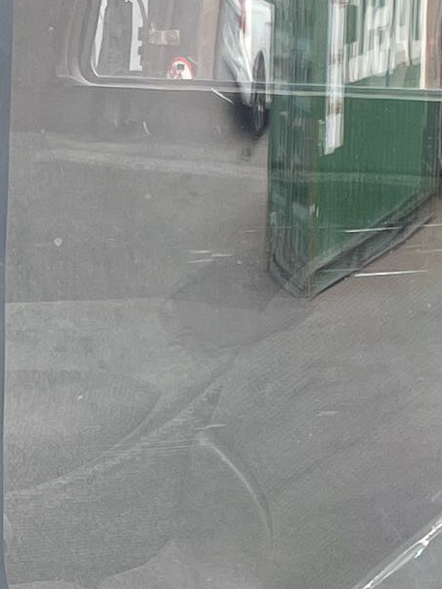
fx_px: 2927
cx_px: -152
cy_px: 441
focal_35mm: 172
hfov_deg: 8.5
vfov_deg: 11.5
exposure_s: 1/255
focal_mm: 4.2
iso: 40
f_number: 1.6
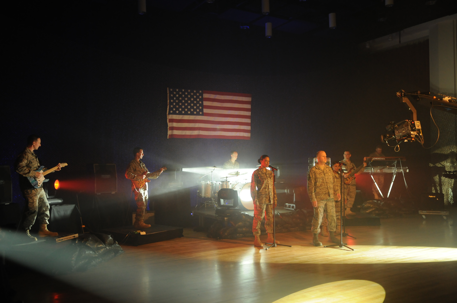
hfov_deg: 57.3
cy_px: 152
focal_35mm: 33
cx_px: 228
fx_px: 418
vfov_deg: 39.9
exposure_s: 1/80
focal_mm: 22
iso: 800
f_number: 3.2
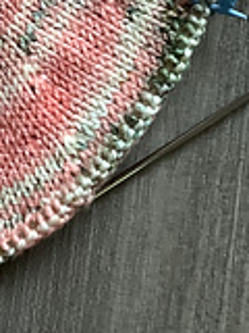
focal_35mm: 97
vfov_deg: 18.1
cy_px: -160
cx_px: -113
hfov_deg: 14.3
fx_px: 930
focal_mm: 3.3
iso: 160
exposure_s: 1/60
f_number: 2.4
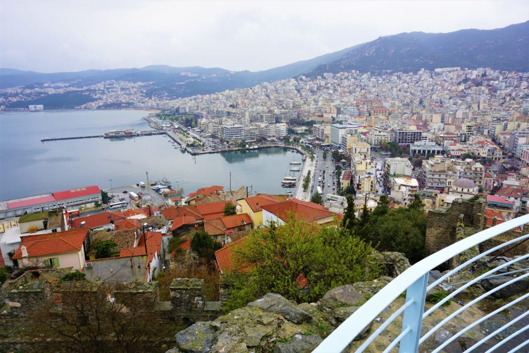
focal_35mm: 24
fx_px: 353
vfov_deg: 53.1
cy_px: 176
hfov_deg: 73.7
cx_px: 264
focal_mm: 16
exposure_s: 1/100
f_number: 8
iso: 100
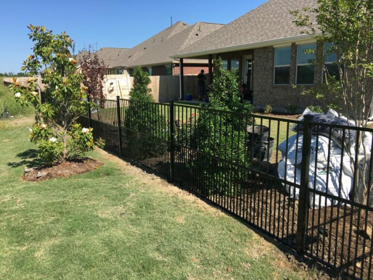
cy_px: 140
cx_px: 186
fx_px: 312
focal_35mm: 29
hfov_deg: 61.7
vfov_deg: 48.2
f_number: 2.2
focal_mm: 4.15
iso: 25
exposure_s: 1/1221
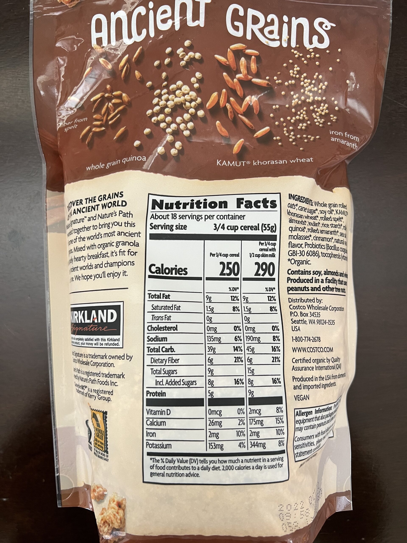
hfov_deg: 53.1
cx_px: 204
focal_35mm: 26
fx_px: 408
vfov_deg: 67.3
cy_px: 272
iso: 160
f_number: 1.5
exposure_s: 1/60
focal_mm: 5.7
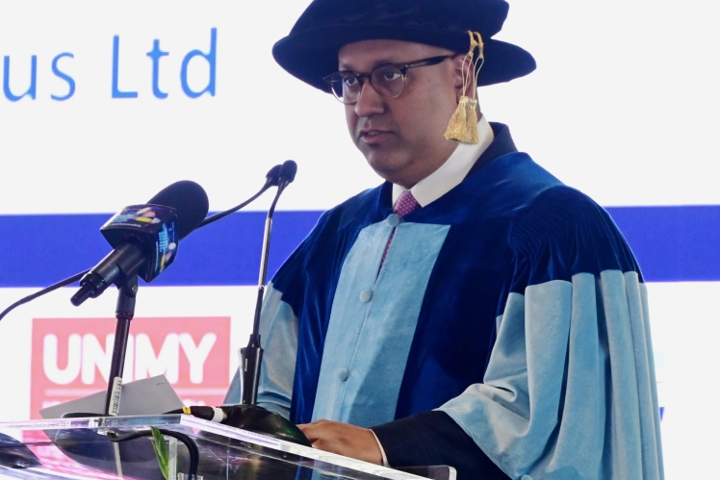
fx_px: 6301
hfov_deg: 6.5
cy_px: 267
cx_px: 236
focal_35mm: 315
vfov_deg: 4.4
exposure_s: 1/160
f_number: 8
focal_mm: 230
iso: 4000
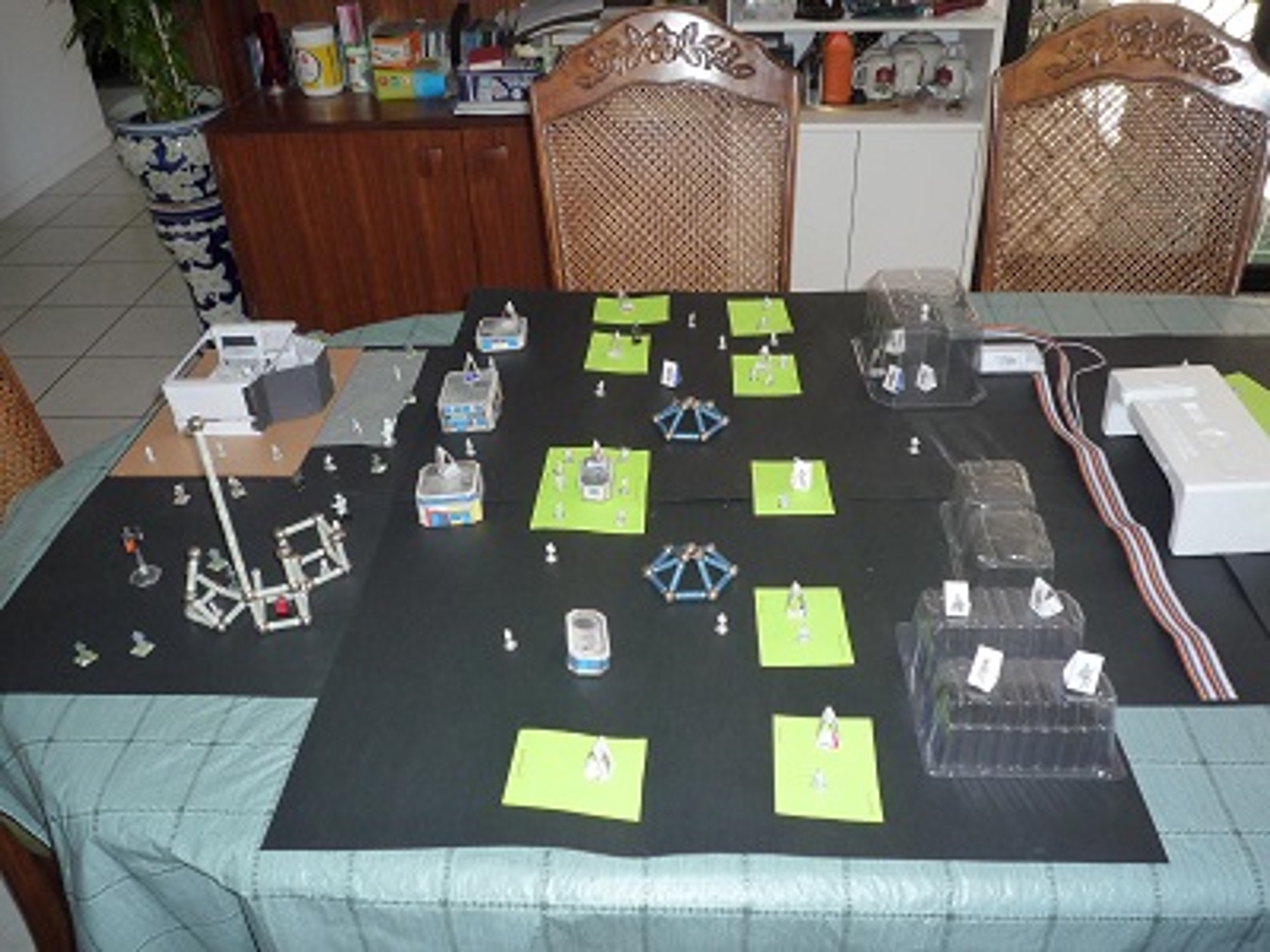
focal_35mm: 30
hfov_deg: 60.0
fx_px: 1101
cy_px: 476
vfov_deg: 46.8
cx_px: 635
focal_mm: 5.3
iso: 160
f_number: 3.4
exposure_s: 1/30
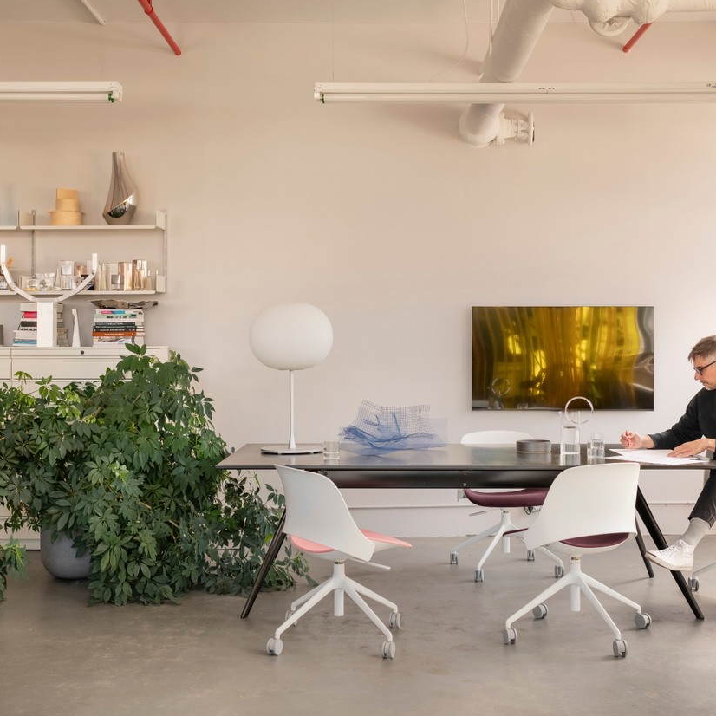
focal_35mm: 45
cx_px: 348
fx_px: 1053
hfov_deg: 37.5
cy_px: 358
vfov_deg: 37.6
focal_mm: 35
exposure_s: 1/100
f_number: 5.6
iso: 400
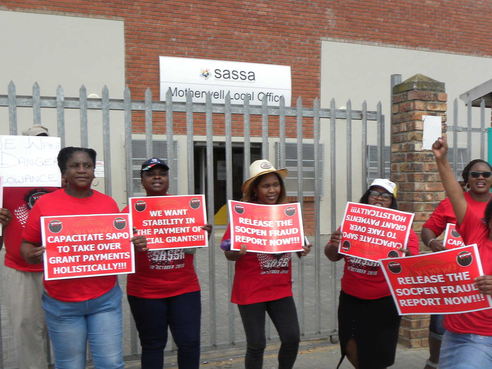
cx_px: 290
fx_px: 640
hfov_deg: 41.9
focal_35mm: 45
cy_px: 229
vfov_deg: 32.0
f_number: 5
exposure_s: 1/273
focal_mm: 5.9
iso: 64
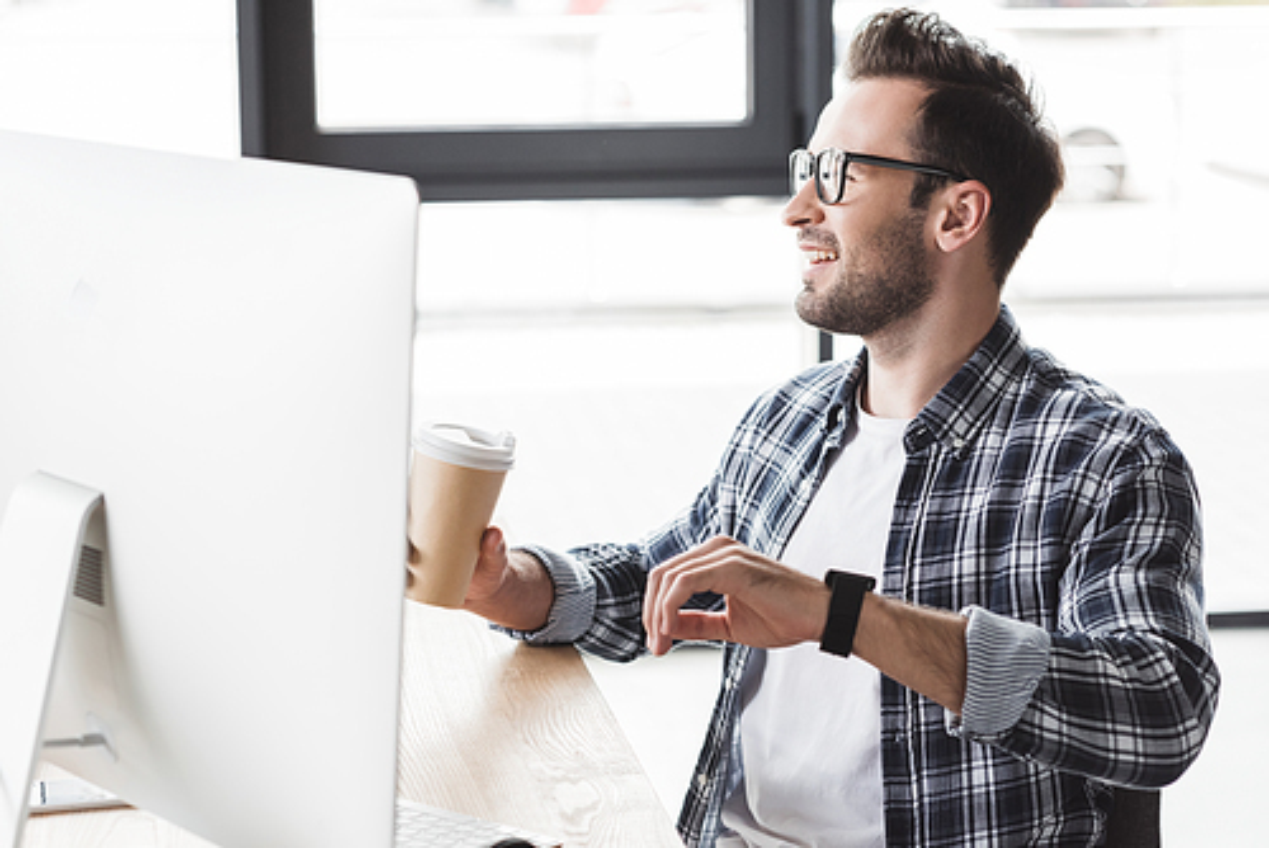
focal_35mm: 85
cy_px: 424
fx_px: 2998
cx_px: 634
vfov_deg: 16.1
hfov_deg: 23.9
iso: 800
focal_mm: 85
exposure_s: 1/320
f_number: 4
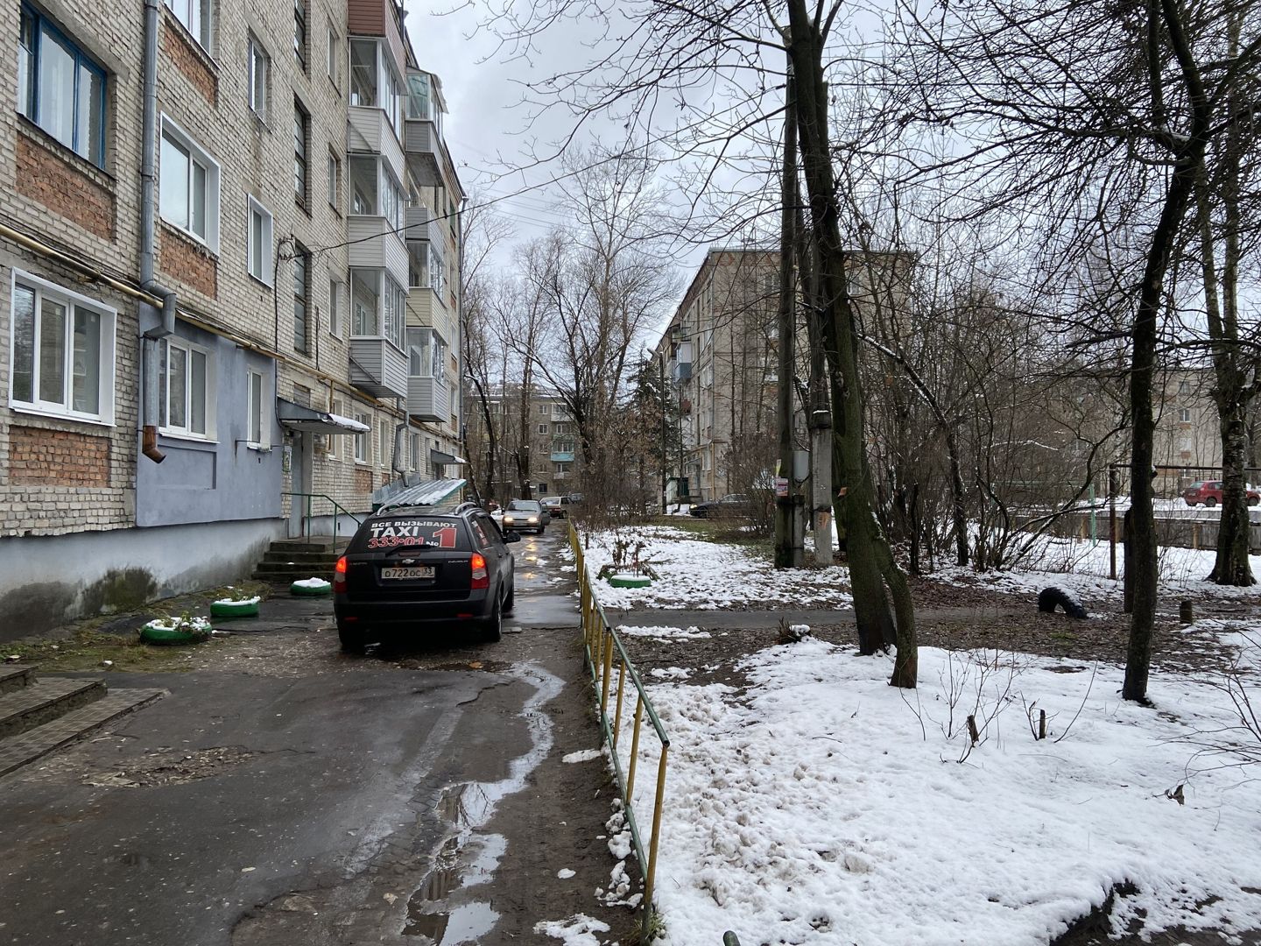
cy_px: 473
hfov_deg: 67.3
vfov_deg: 53.1
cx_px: 630
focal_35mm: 26
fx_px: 947
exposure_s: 1/121
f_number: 1.8
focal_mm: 4.25
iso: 80
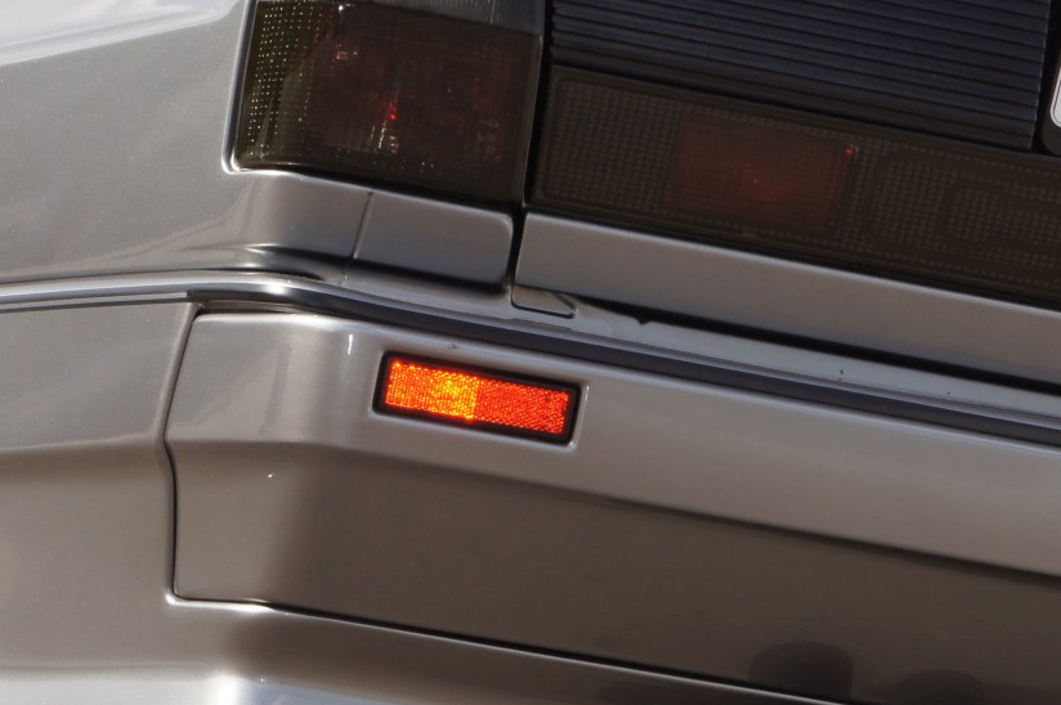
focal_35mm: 262
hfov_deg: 7.8
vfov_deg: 5.2
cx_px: 149
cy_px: 320
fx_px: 7720
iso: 100
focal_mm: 75
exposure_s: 1/125
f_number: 11
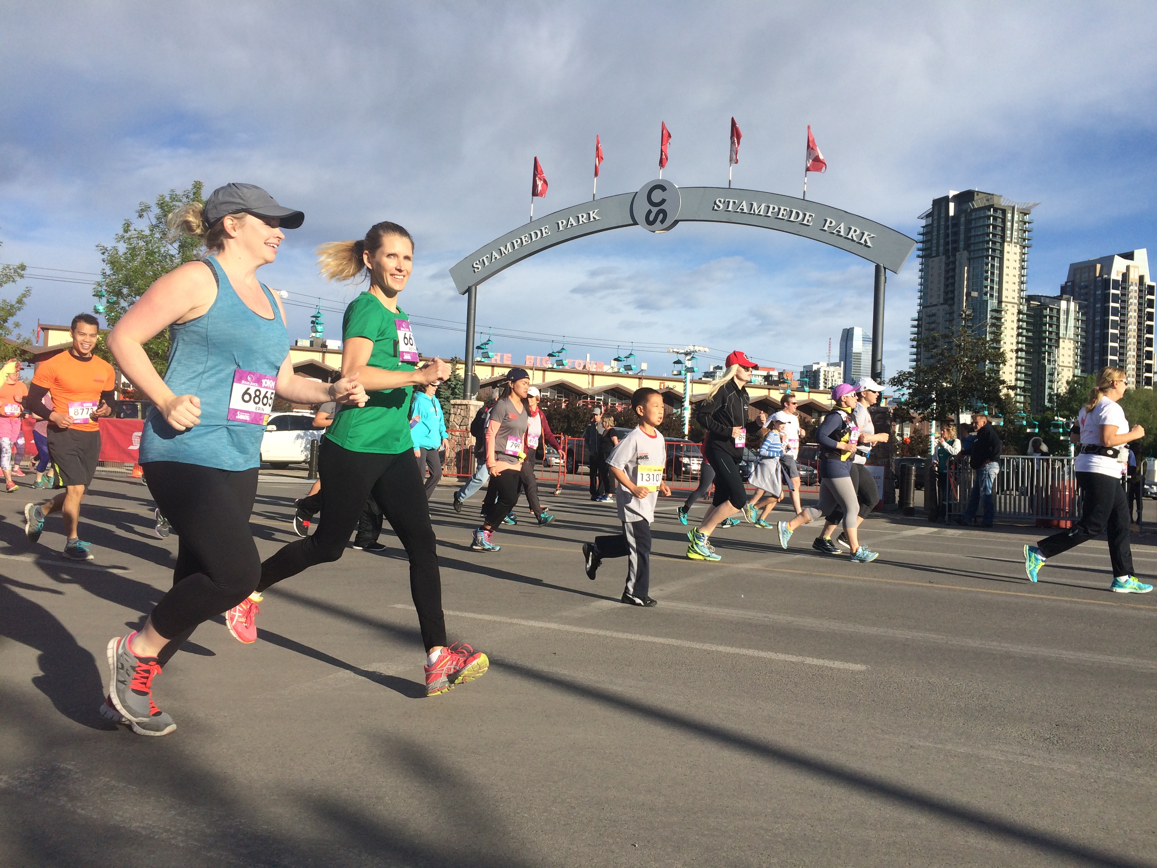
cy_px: 434
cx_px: 578
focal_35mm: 29
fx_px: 969
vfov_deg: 48.2
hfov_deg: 61.7
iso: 32
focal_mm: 4.15
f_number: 2.2
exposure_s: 1/1953
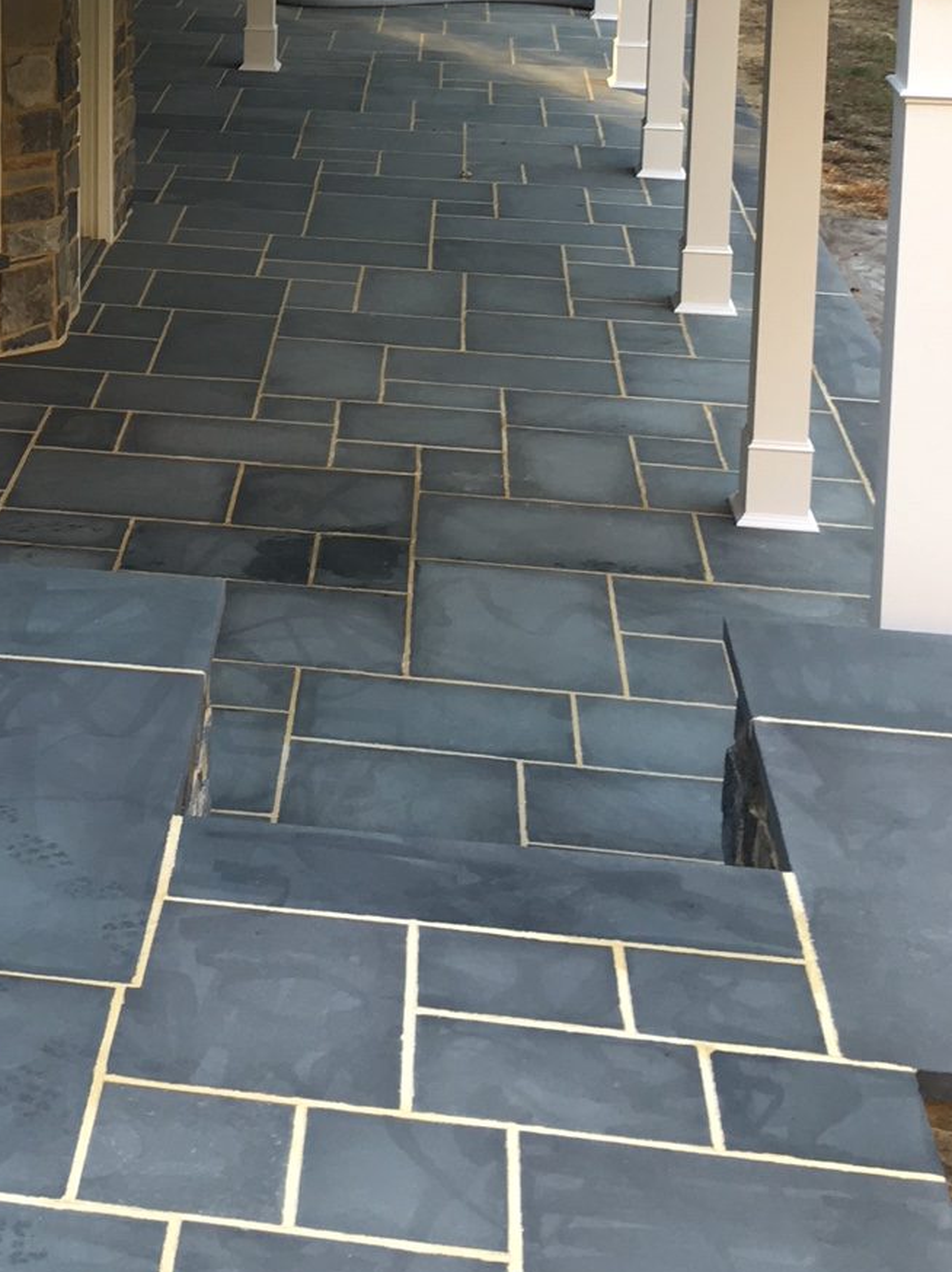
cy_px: 34
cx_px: -41
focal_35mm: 67
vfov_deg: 27.5
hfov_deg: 21.0
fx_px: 2459
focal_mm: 4.15
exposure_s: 1/60
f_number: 2.2
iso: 32
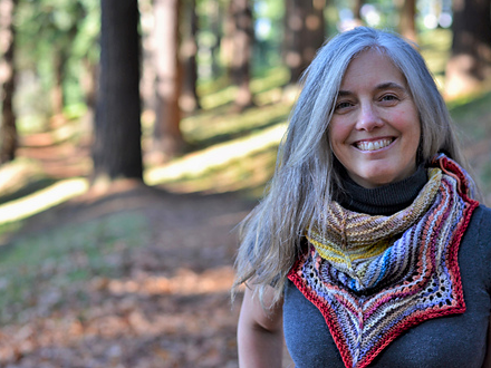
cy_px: 183
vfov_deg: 18.0
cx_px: 247
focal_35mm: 82
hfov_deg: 23.8
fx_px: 1163
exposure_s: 1/80
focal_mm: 50
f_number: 2.8
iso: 100
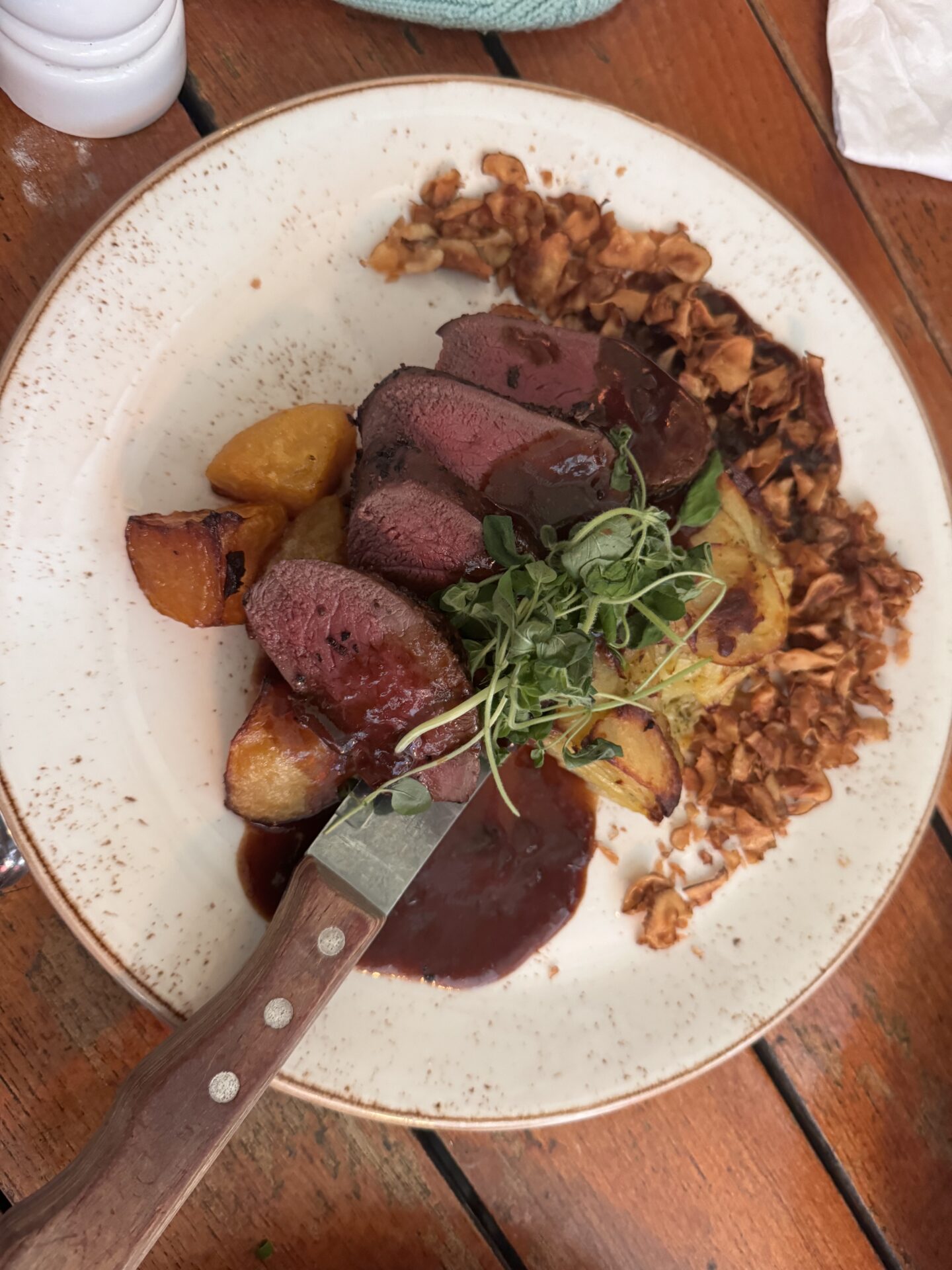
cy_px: 635
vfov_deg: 71.6
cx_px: 476
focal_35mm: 24
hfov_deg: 56.8
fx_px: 880
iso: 640
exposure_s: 1/50
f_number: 1.78
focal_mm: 6.76
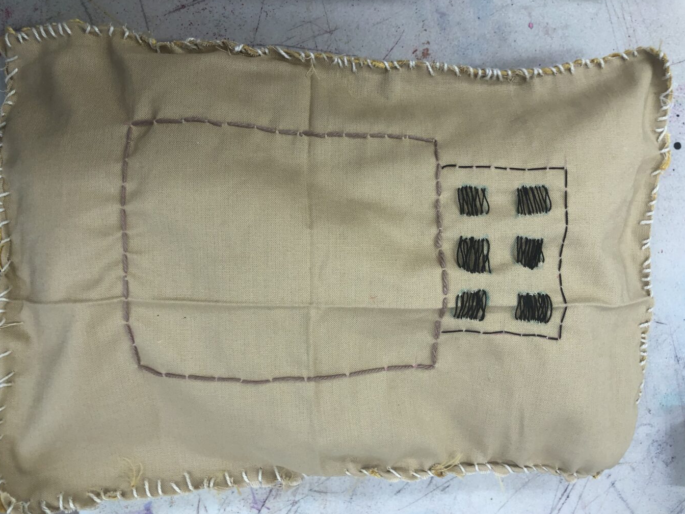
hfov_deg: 56.8
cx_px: 331
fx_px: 633
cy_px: 256
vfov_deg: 44.2
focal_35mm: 32
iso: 64
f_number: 1.8
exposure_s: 1/120
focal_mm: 3.99
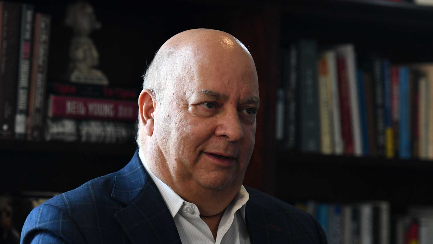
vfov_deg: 7.0
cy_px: 107
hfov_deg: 12.4
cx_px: 216
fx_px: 1986
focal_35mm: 173
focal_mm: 110
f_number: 2.8
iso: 3200
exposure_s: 1/1000
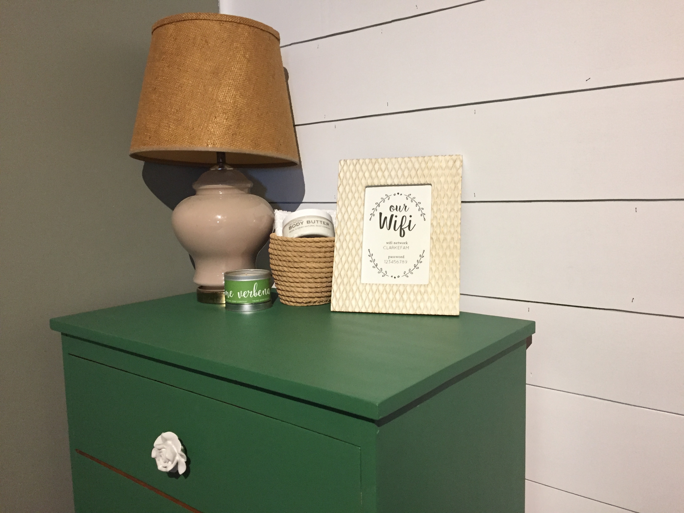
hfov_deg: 61.7
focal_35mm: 29
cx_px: 342
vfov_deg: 48.2
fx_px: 573
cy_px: 256
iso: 200
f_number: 2.2
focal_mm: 4.15
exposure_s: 1/30
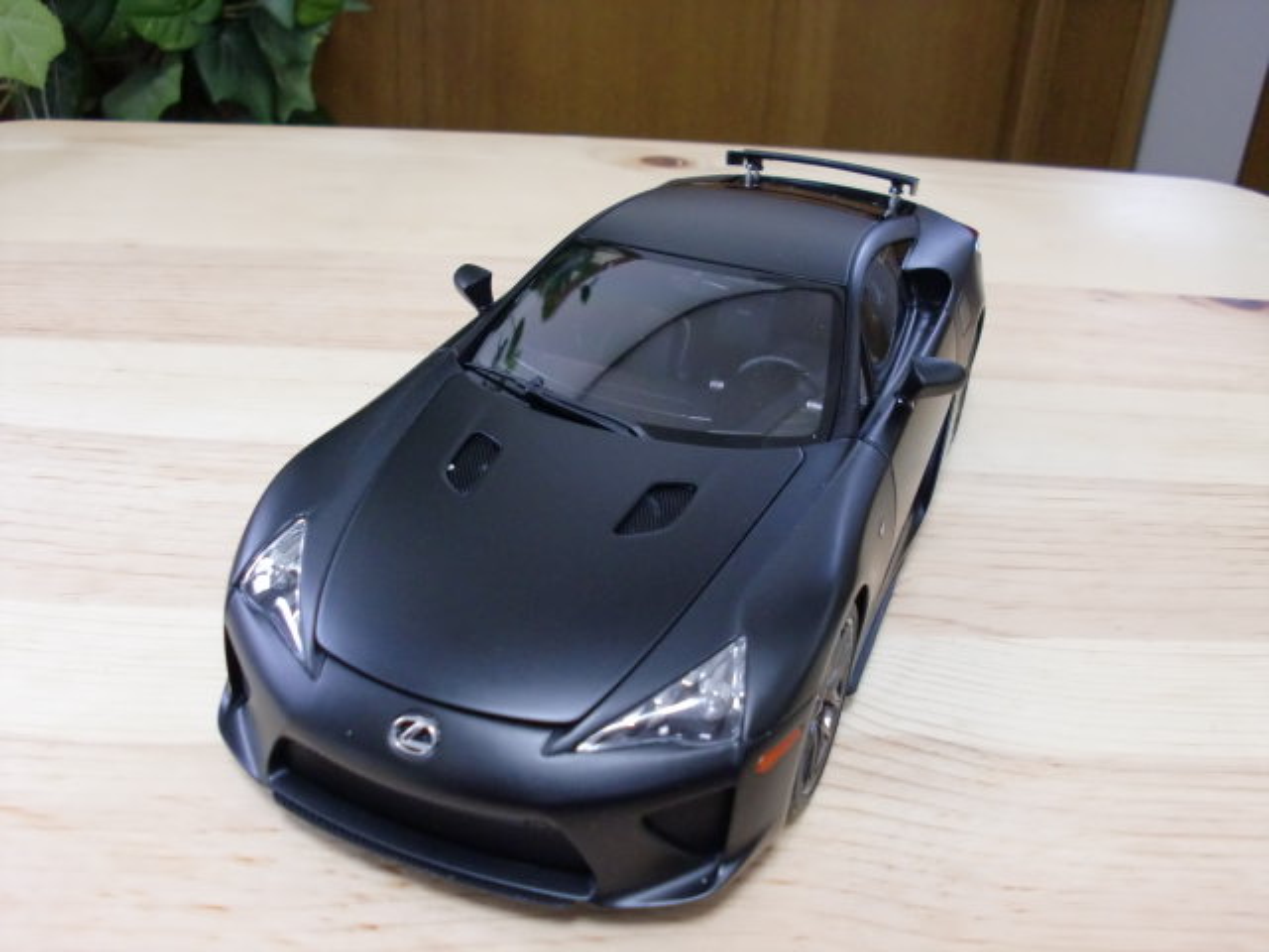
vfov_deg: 39.7
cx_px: 634
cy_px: 476
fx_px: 1320
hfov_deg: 51.4
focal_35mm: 36
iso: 400
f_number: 2.8
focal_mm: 6.3
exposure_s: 1/40
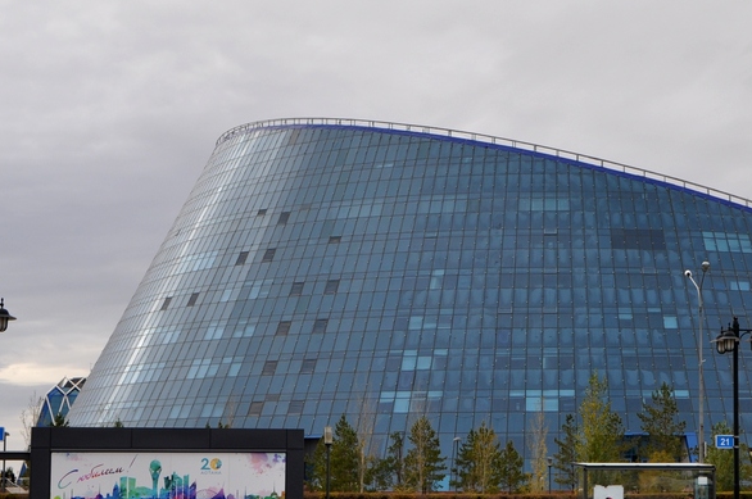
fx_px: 1794
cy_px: 276
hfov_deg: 23.4
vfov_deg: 15.8
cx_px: 593
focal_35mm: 86
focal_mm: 28
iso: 200
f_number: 8
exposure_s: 1/250
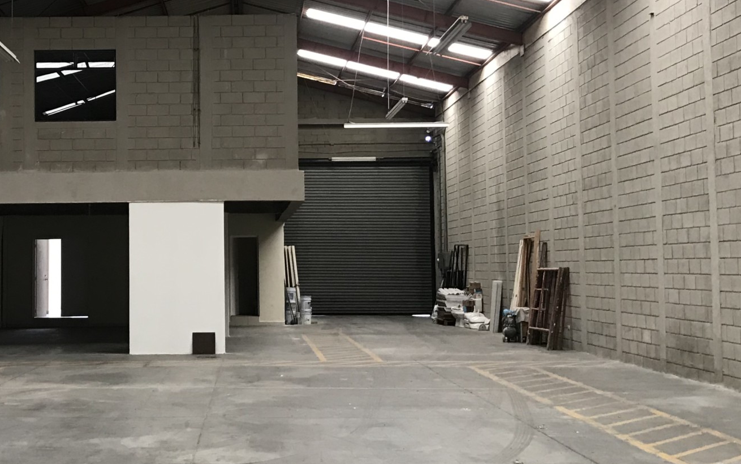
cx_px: 206
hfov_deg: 34.5
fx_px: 1171
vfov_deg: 22.4
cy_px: 200
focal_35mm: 58
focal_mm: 3.99
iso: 40
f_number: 1.8
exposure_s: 1/15
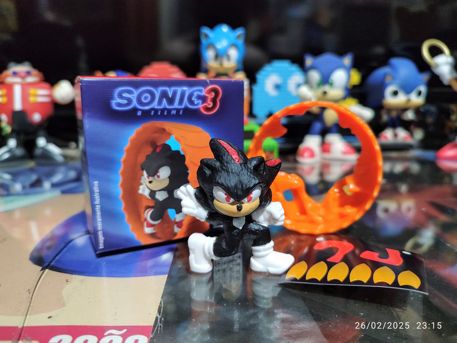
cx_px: 228
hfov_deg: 69.4
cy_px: 172
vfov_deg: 54.9
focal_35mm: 25
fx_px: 330
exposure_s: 1/17
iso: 2288
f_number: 1.89
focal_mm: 5.95
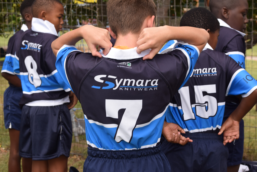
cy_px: 86
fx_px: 589
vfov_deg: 16.6
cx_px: 128
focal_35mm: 82
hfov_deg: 24.6
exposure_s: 1/250
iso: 200
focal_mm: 55
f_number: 8
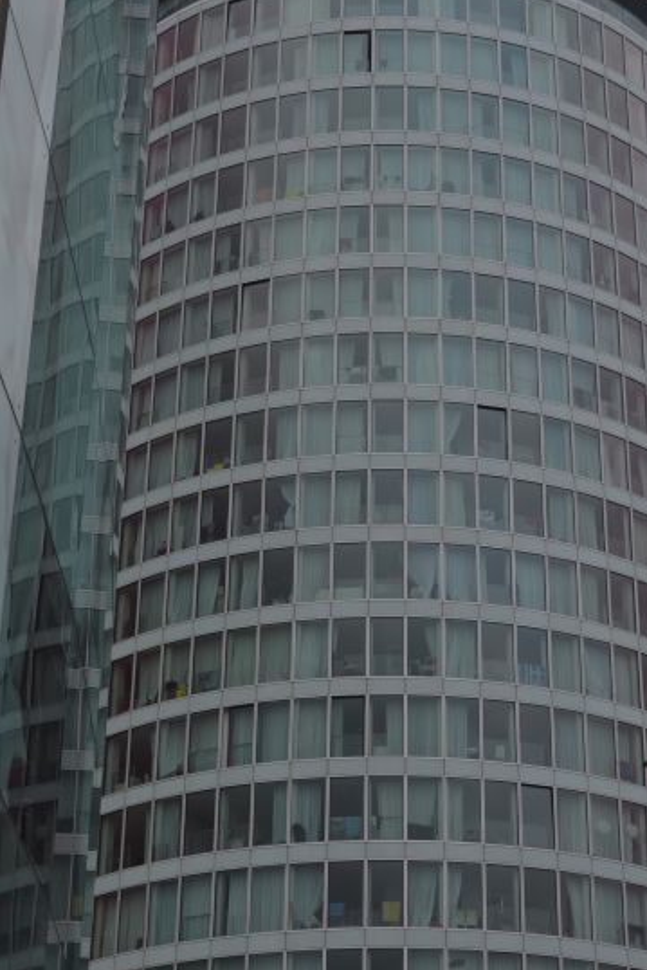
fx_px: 2098
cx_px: 431
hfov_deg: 17.5
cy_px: 445
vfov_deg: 26.0
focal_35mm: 78
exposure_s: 1/200
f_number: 7.1
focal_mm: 29
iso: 200
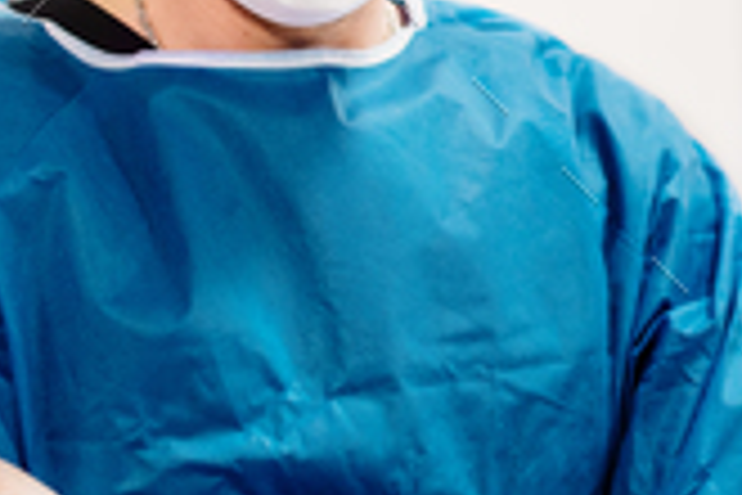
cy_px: 36
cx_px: 872
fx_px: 2576
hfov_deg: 15.8
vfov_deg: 10.9
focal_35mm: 125
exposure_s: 1/125
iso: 320
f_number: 1.8
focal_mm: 35
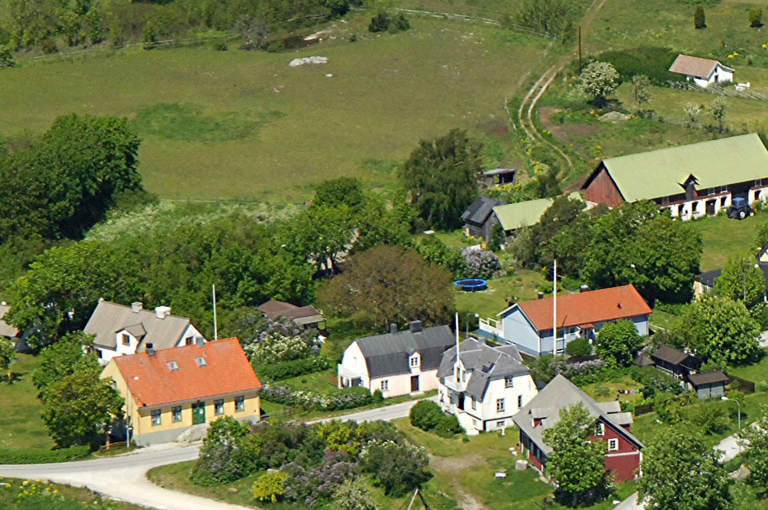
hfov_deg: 6.6
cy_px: 471
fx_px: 6647
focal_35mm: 312
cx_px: 975
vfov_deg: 4.4
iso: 400
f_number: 8
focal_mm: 70
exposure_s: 1/1000
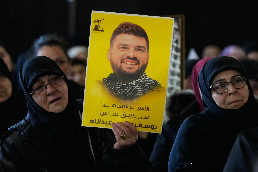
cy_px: 86
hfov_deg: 6.9
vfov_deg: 4.6
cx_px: 129
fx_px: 2150
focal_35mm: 300
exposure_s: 1/400
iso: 3200
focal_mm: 200
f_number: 3.5
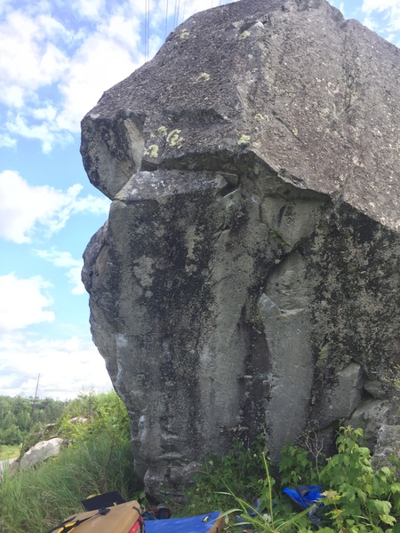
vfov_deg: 61.7
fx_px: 447
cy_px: 266
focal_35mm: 29
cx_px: 200
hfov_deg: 48.2
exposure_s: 1/252
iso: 32
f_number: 2.2
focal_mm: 4.15
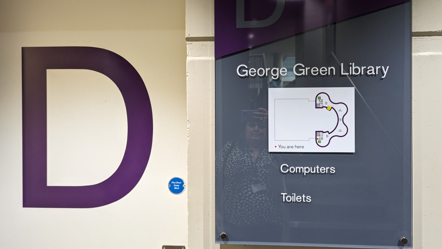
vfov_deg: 42.9
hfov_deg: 69.8
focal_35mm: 27
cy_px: 116
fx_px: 316
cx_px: 227
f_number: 1.85
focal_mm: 6.81
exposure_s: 1/100
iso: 461
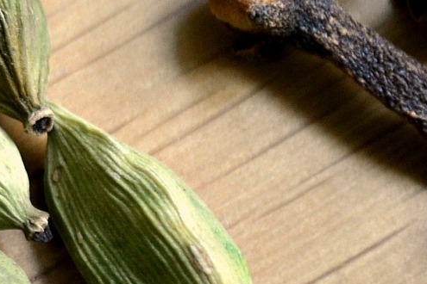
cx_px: -410
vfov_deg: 3.8
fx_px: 4296
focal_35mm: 362
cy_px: -93
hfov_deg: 5.6
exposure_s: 1/60
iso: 400
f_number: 5.6
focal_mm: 55
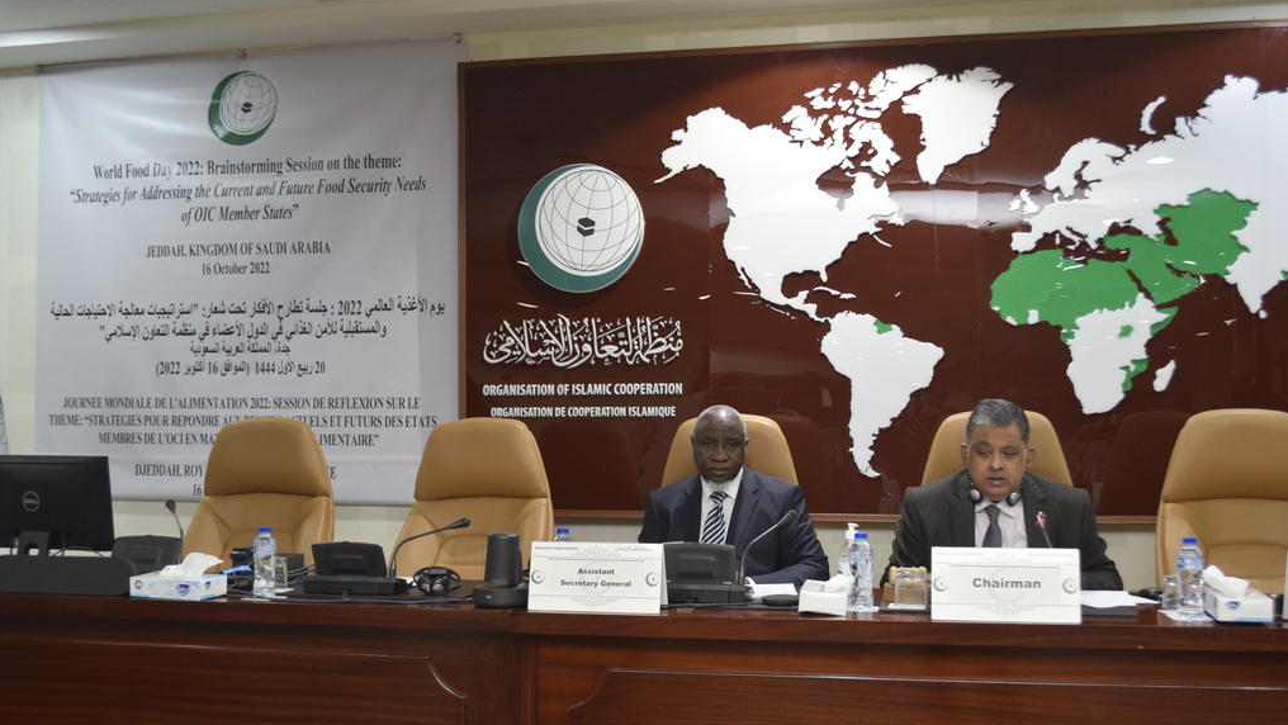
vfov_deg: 31.1
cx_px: 646
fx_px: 1298
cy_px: 430
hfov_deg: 52.8
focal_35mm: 38
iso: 1000
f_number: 4
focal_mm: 24
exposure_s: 1/60
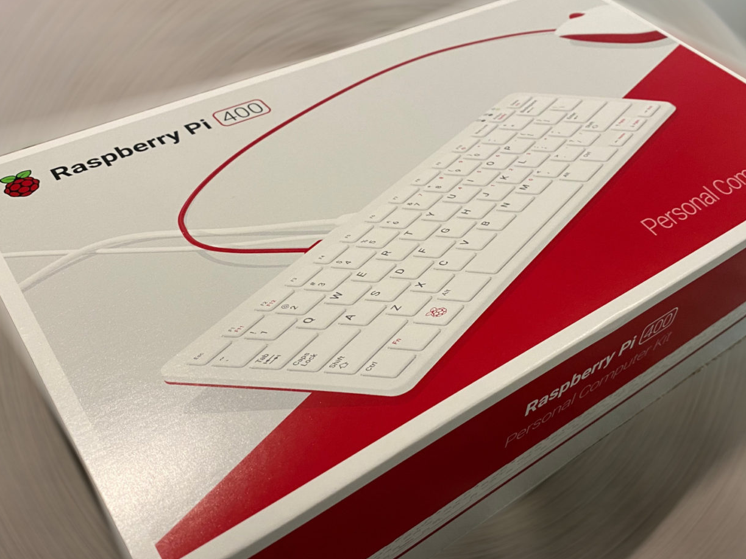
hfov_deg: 53.9
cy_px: 290
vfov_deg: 41.8
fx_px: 733
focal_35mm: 34
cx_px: 405
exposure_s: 1/60
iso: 160
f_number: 1.8
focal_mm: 4.25
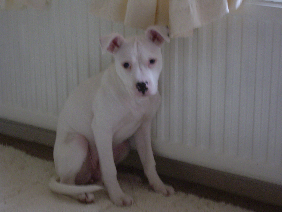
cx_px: 141
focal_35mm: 94
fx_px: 766
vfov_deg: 15.7
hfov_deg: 20.9
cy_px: 106
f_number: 4.6
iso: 200
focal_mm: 15.3
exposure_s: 1/4
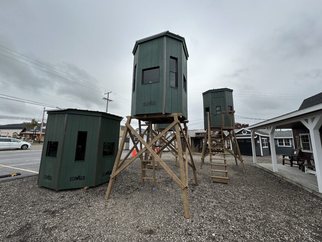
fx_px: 130
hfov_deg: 102.1
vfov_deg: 85.7
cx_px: 161
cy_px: 121
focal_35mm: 14
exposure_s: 1/1795
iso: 50
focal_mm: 2.22
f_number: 2.2
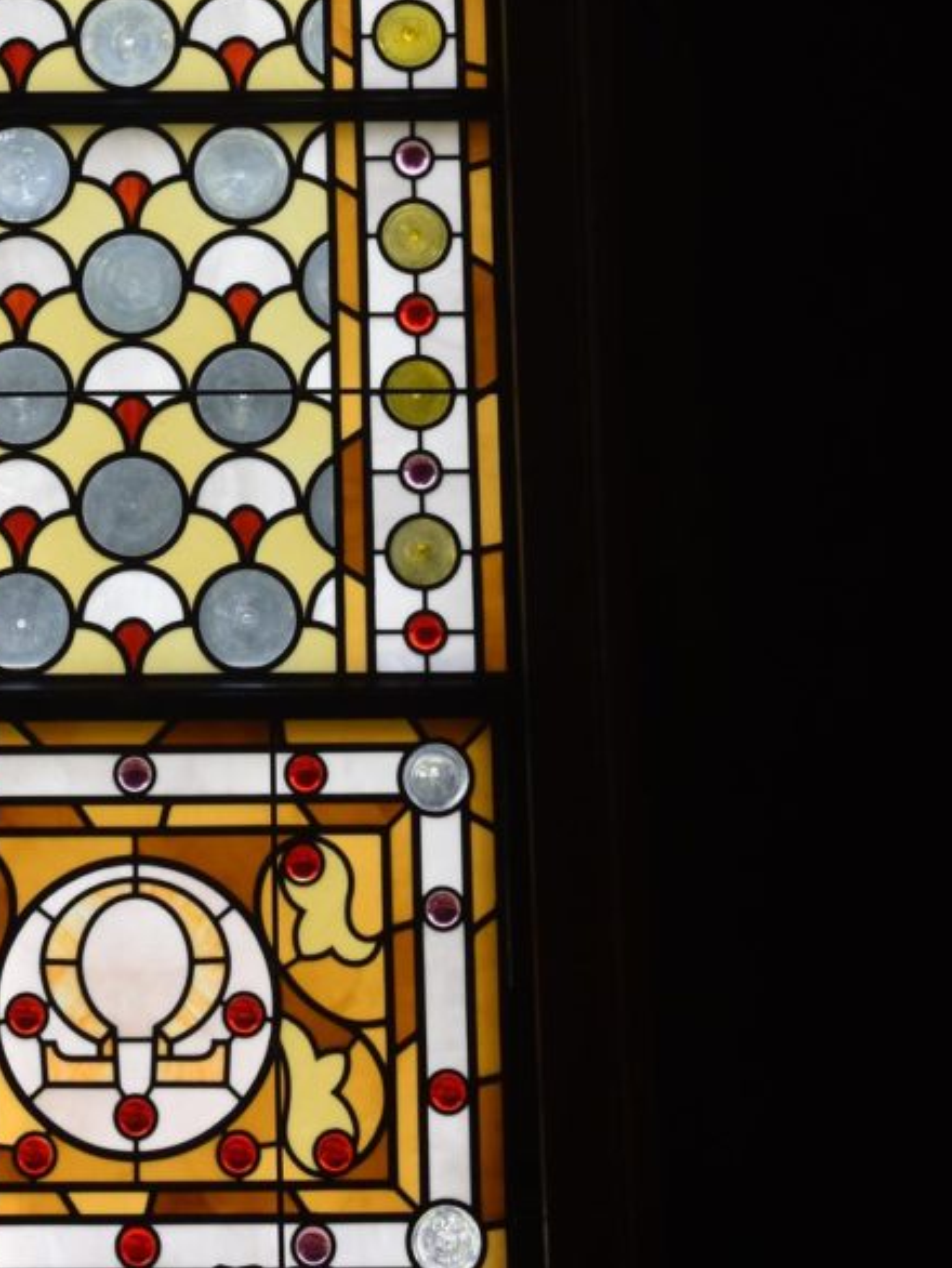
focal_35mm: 85
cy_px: 161
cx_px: 141
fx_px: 3115
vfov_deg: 22.5
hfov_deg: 17.2
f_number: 7.1
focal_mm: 30
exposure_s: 1/200
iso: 400
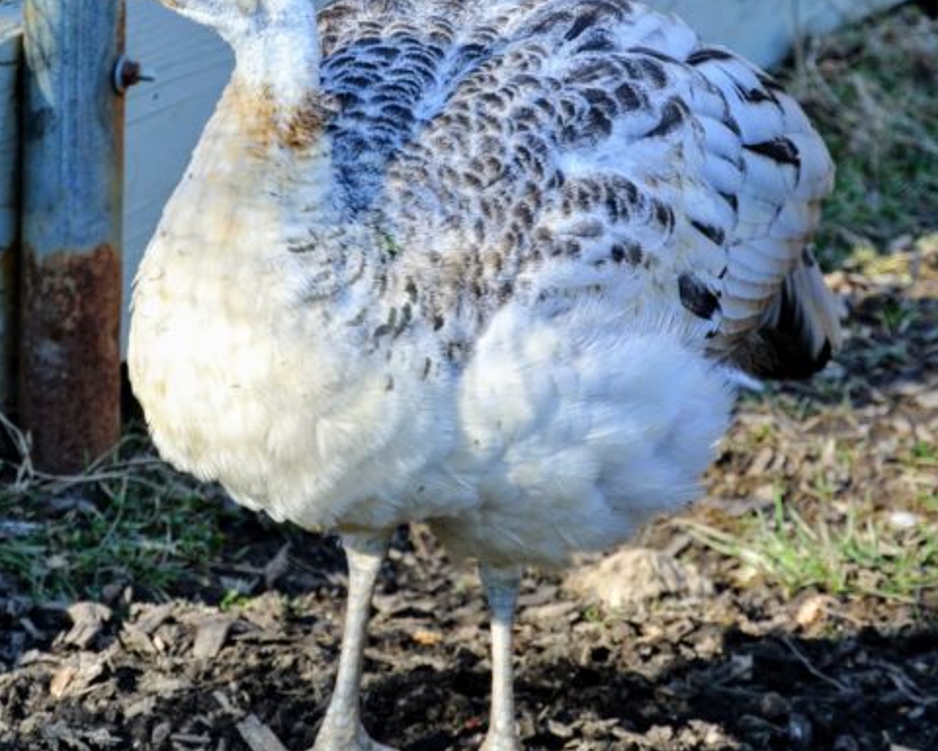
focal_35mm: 350
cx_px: 457
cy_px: 307
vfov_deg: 4.4
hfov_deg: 5.5
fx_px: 9716
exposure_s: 1/100
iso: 100
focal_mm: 86.5
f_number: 5
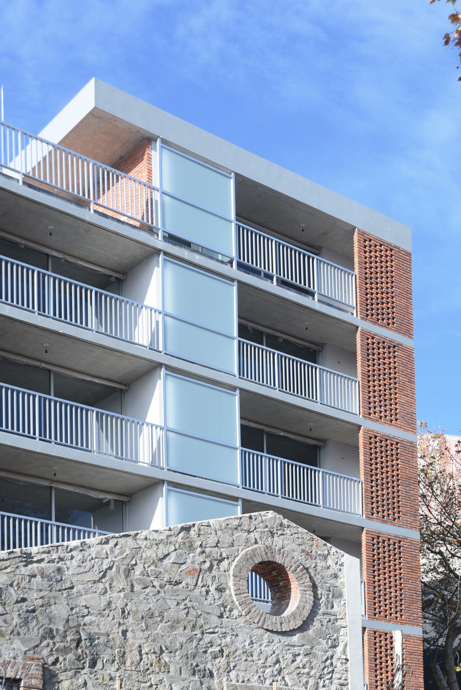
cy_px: 345
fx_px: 1075
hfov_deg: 24.2
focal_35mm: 56
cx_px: 230
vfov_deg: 35.6
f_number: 8
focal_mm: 56
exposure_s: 1/125
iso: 100
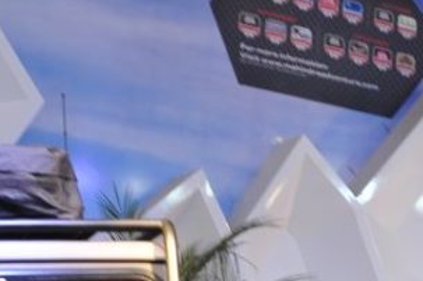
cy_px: 458
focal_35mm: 107
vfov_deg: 12.0
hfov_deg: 19.0
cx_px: 121
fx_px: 1255
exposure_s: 1/15
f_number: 5.6
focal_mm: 18
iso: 320
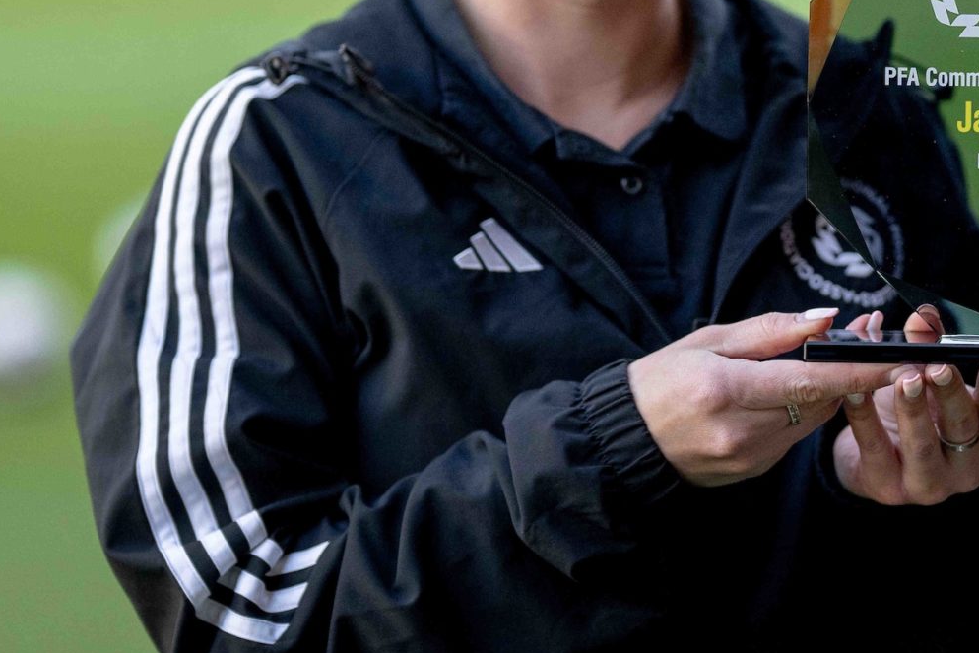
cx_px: 1124
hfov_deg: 9.3
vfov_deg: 6.2
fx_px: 5956
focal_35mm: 219
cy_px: -180
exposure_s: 1/1600
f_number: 1.8
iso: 800
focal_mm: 85
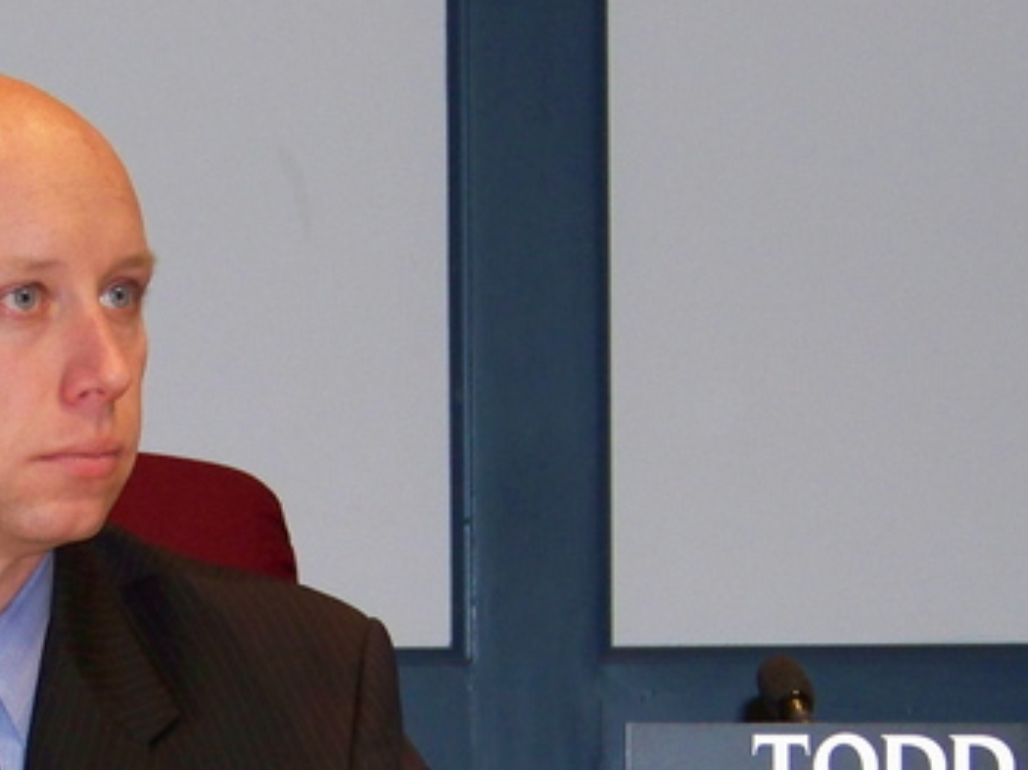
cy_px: 755
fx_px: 5906
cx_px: 153
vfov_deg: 7.4
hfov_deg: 9.9
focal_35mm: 199
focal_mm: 14.6
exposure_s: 1/30
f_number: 3.2
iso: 200
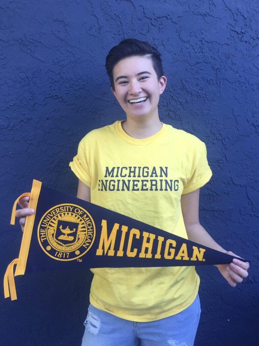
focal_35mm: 29
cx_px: 130
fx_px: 289
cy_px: 173
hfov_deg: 48.2
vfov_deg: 61.7
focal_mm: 4.15
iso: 32
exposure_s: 1/30
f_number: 2.2
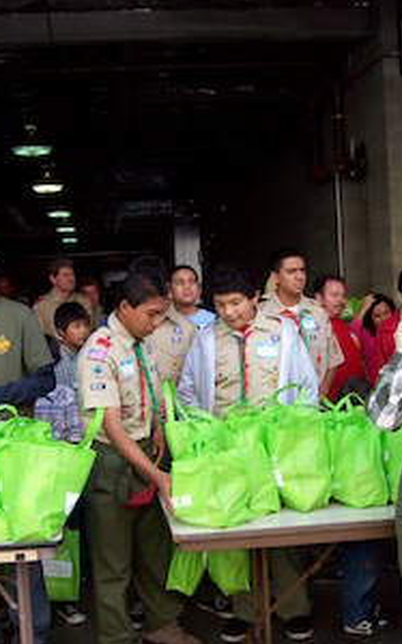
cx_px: 193
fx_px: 966
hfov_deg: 23.5
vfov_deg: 36.9
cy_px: 341
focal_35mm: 55
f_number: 2.7
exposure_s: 1/264
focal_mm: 6
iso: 80
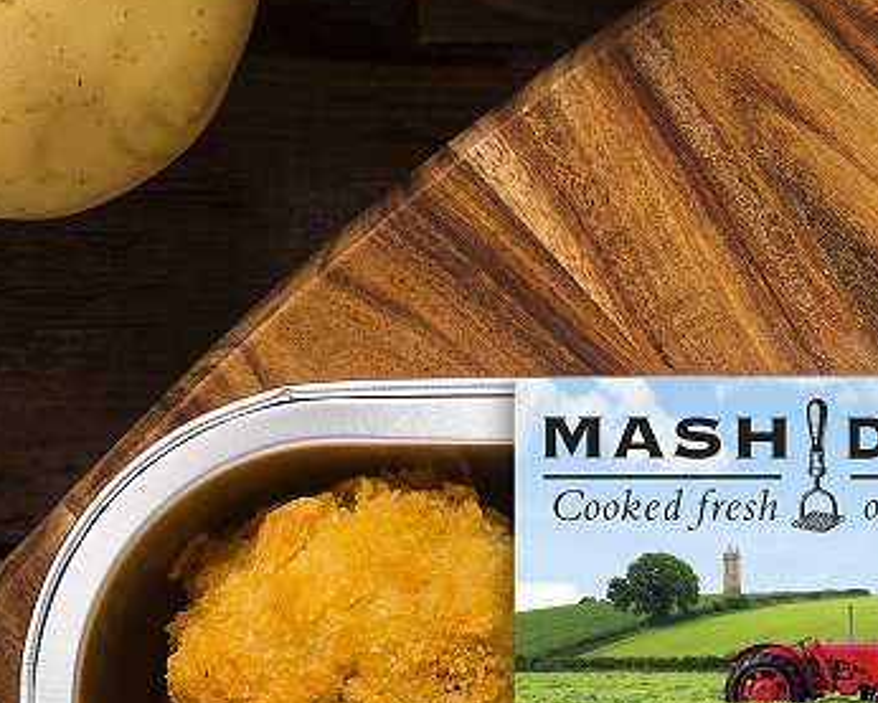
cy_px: 832
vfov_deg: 4.4
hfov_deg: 5.5
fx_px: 9071
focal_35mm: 349
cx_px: 817
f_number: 13
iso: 100
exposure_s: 1/125
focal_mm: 70
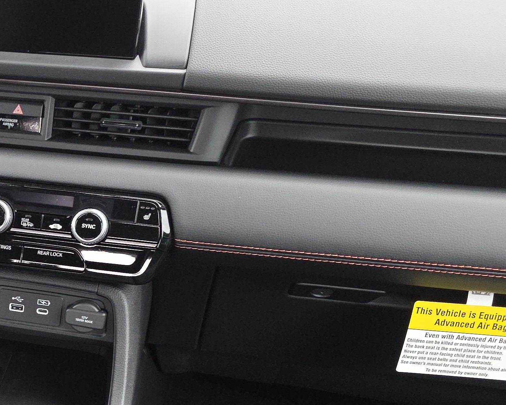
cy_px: 336
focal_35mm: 58
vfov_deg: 25.7
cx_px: -80
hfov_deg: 28.7
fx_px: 869
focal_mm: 6.3
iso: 200
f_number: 1.7
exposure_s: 1/120
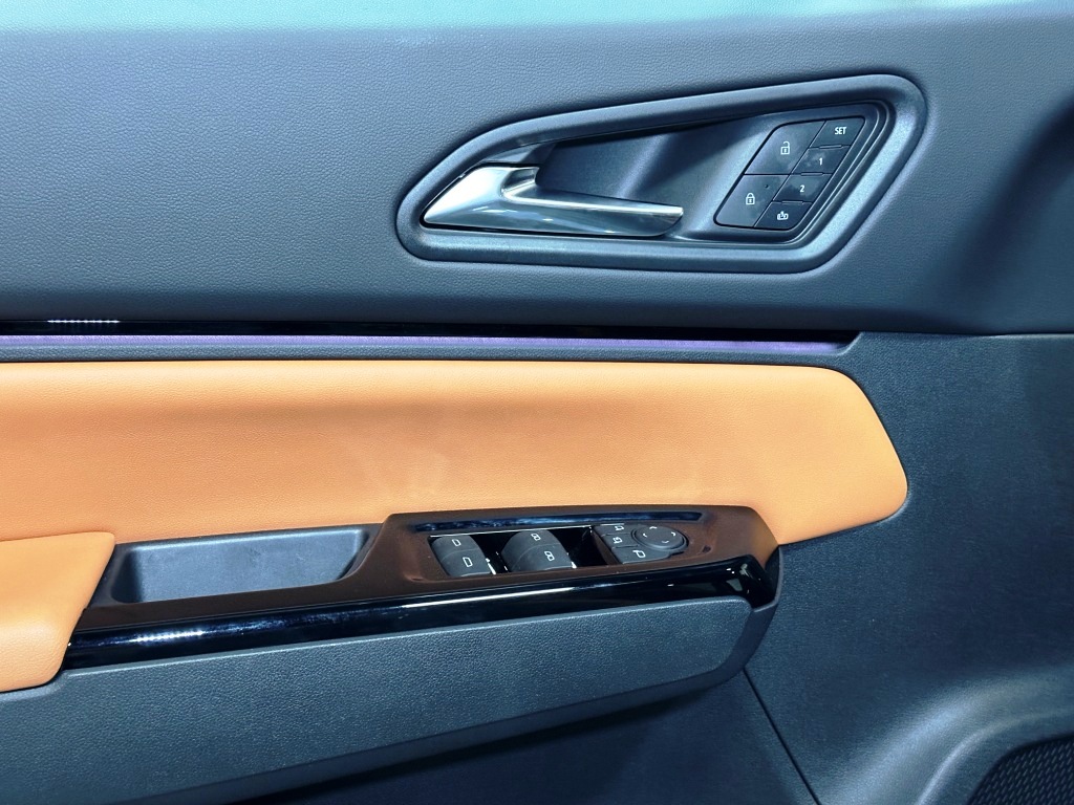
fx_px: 1489
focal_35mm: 48
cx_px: 537
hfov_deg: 39.7
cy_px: 402
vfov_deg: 30.3
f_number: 1.78
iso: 500
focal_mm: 6.86
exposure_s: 1/30
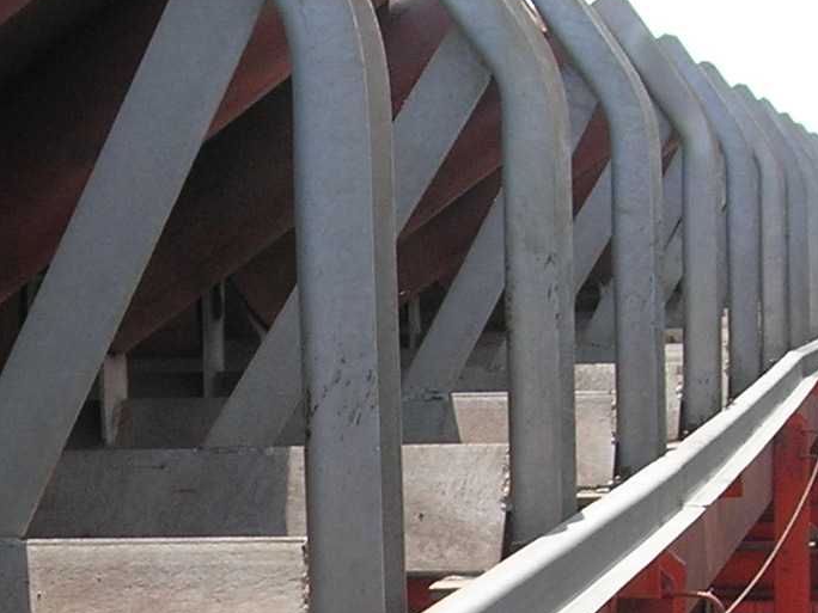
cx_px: 133
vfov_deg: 10.0
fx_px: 3403
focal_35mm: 144
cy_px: 862
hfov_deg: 13.6
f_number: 4.8
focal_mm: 7.8
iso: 64
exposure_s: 1/256
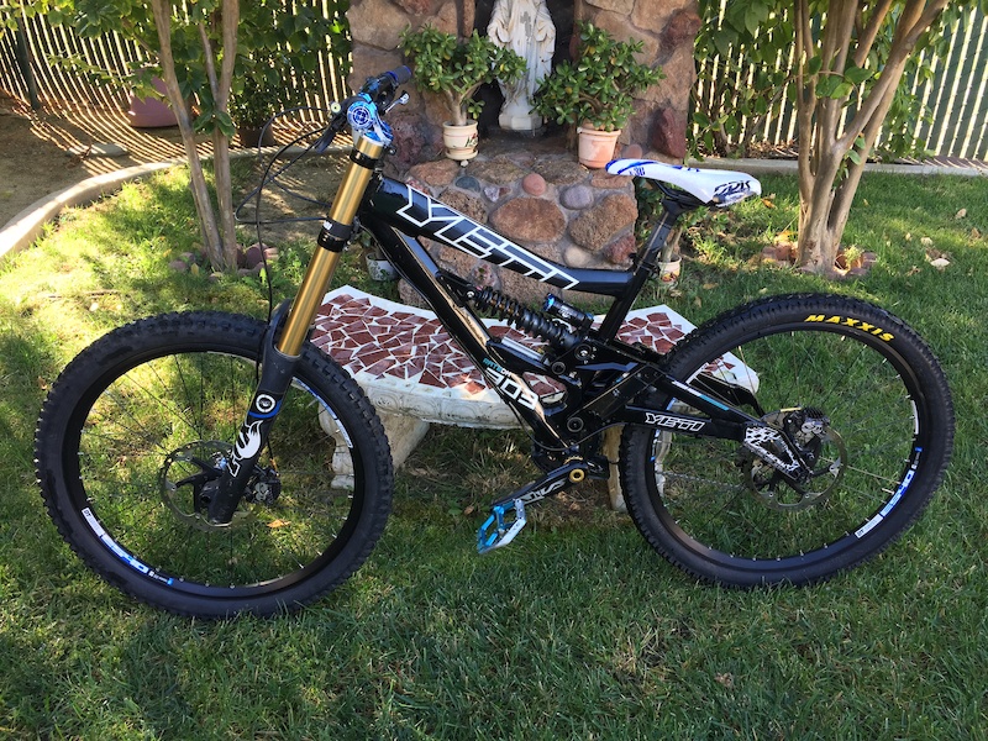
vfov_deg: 48.2
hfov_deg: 61.7
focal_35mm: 29
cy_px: 370
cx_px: 494
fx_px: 828
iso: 32
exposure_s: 1/60
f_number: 2.2
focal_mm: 4.15
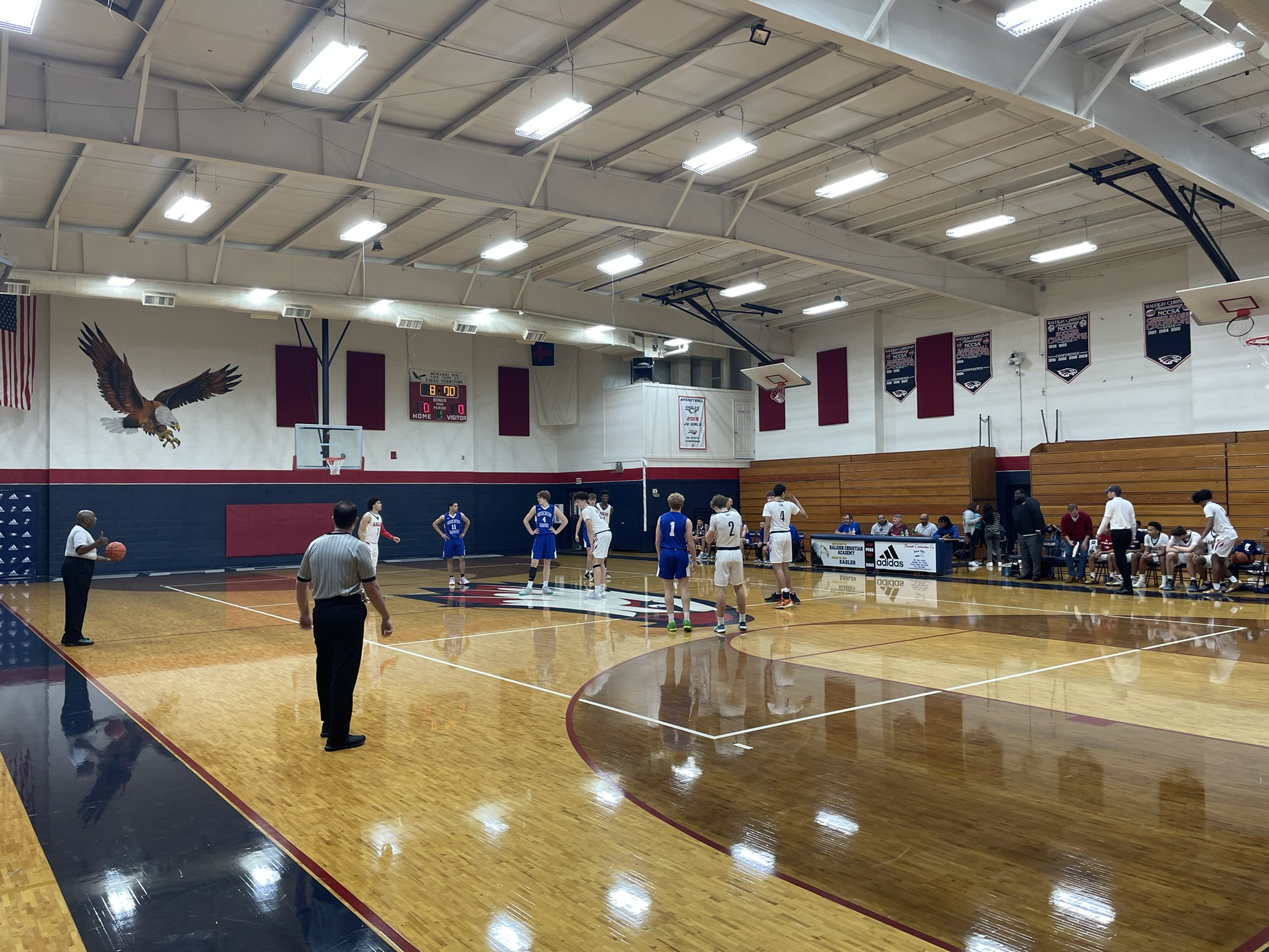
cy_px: 476
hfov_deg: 67.3
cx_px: 634
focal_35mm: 26
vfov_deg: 53.1
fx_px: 953
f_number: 1.6
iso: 80
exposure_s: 1/60
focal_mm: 4.2
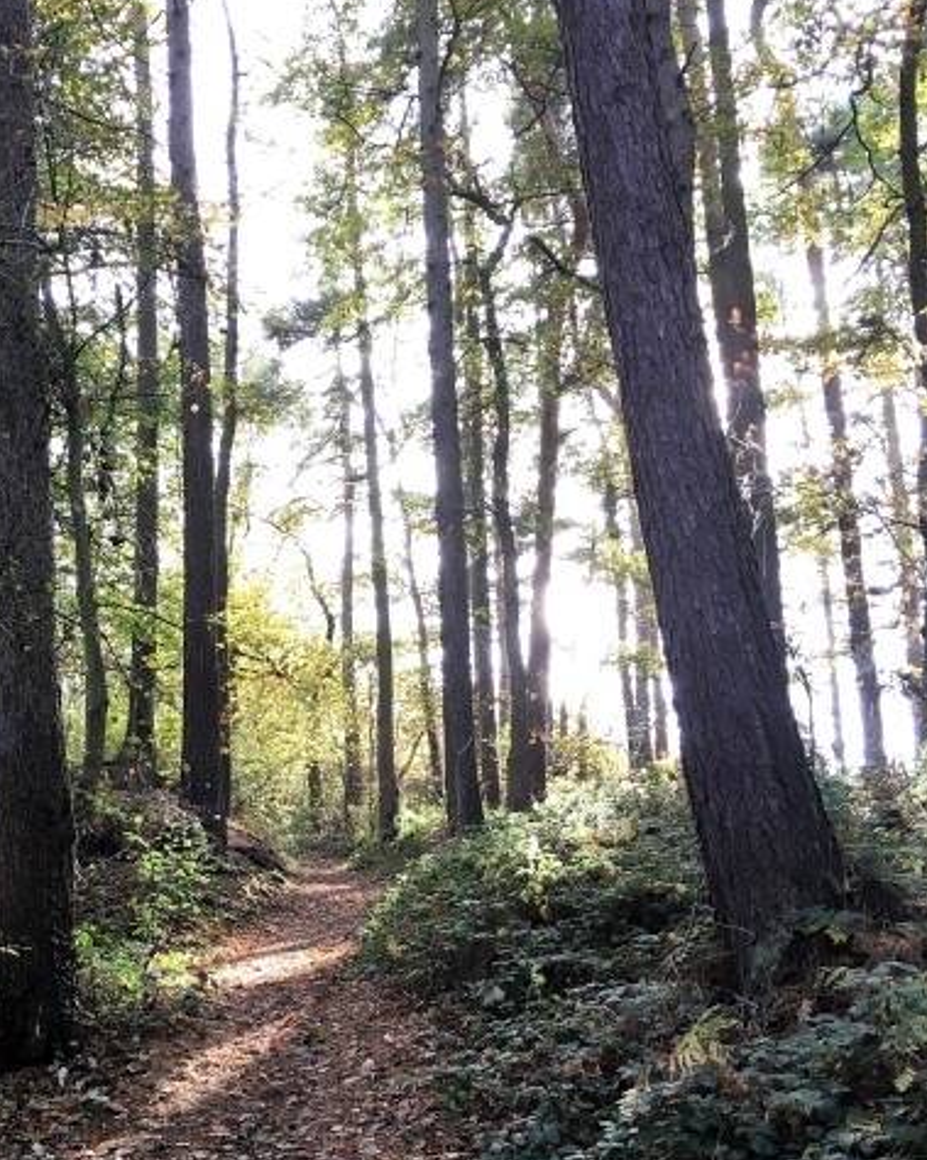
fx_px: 1475
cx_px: 281
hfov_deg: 34.4
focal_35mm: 43
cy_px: 653
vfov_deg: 42.8
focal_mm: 4.15
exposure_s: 1/33
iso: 25
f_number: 2.2
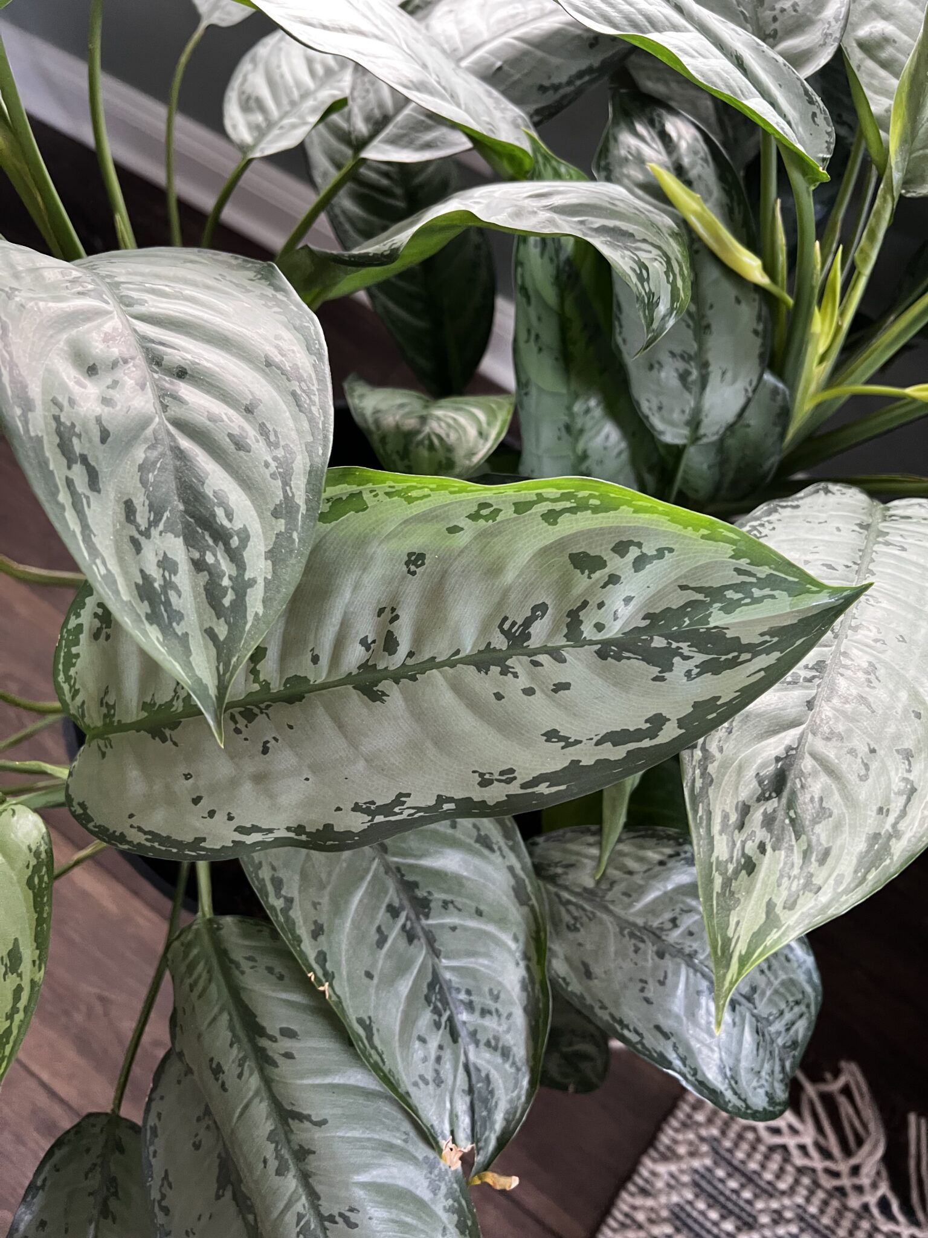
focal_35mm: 26
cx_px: 464
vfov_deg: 67.3
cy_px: 619
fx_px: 929
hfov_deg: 53.1
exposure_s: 1/60
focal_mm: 5.7
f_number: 1.5
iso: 250
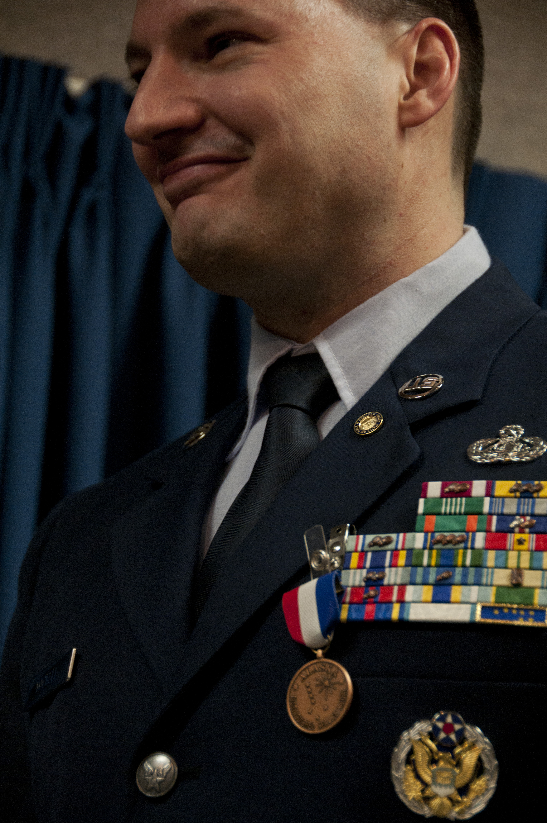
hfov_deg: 9.6
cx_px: 274
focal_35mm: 142
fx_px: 3256
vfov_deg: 14.4
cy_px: 412
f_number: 5.3
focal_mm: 95
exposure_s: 1/60
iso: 800
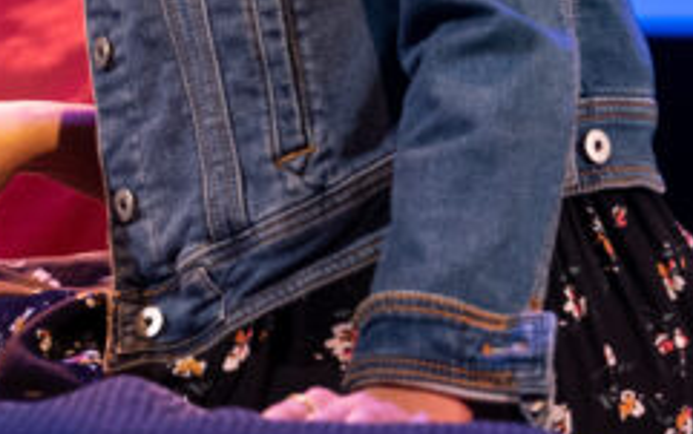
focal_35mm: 524
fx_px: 9903
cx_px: -270
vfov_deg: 2.5
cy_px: -223
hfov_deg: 4.0
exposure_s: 1/250
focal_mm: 121
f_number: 4.5
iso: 2500
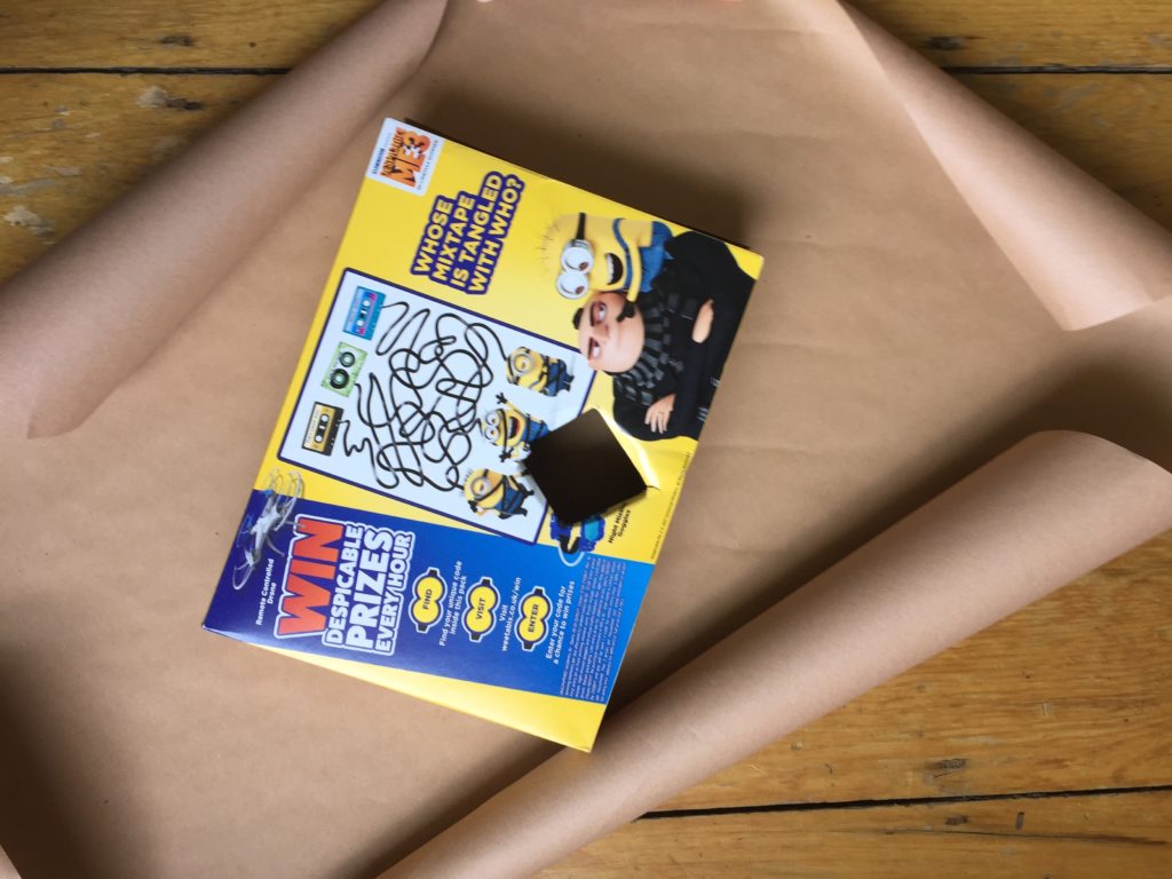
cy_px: 440
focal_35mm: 29
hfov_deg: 61.7
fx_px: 982
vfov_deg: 48.2
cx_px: 586
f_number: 2.2
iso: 40
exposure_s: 1/50
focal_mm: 4.15
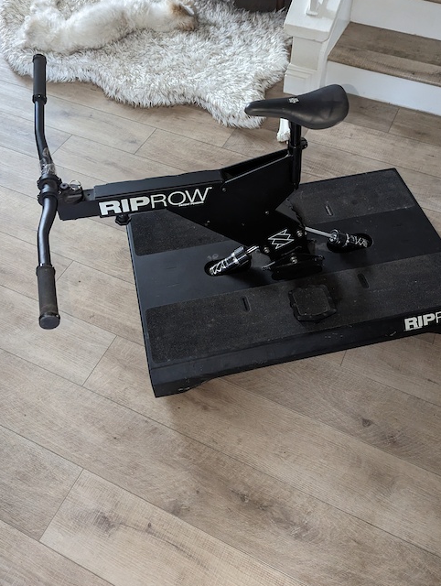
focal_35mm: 30
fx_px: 508
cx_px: 222
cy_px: 276
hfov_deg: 46.9
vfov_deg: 59.8
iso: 1518
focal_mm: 6.81
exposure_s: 1/120
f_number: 1.85
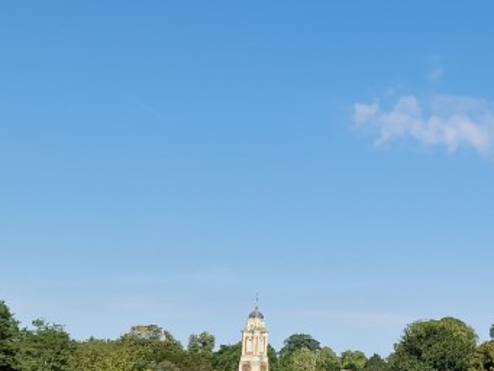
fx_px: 1156
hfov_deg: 22.8
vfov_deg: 18.0
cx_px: 539
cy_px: 303
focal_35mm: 81
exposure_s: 1/12658
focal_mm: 6.4
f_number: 1.8
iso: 50
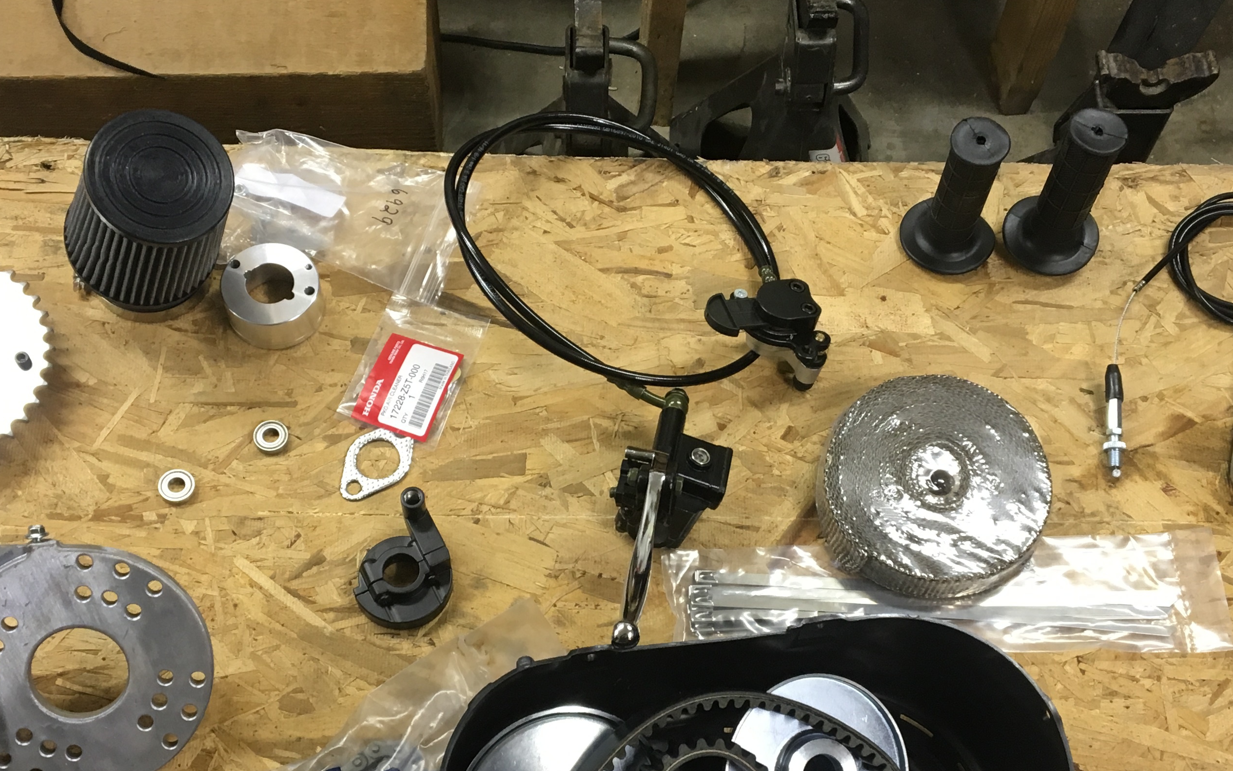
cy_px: 452
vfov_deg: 26.3
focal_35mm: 49
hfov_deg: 41.0
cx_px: 627
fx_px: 1647
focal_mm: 4.15
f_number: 2.2
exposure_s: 1/30
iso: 80
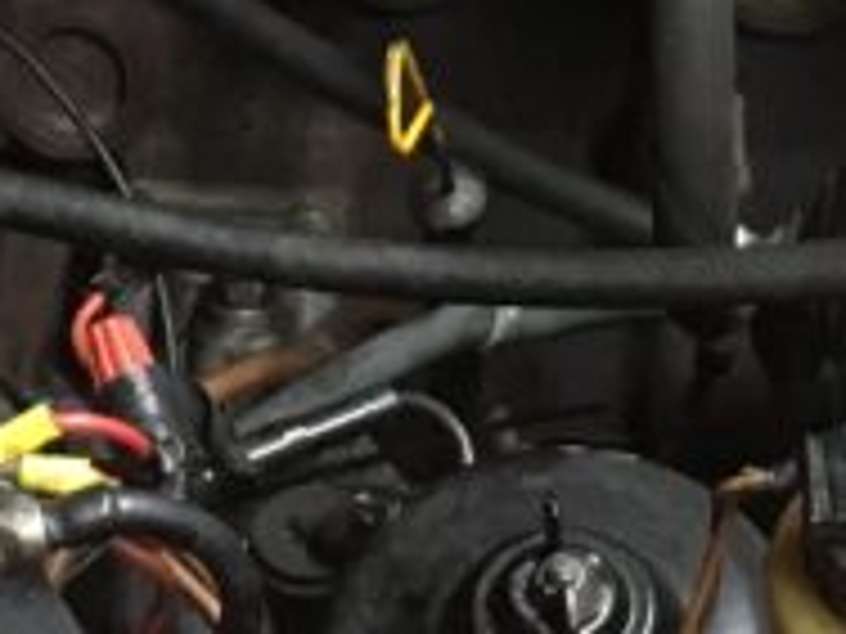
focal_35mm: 177
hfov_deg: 11.1
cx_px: 655
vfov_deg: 8.3
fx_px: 4326
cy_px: -238
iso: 200
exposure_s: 1/15
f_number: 2.2
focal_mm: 4.15
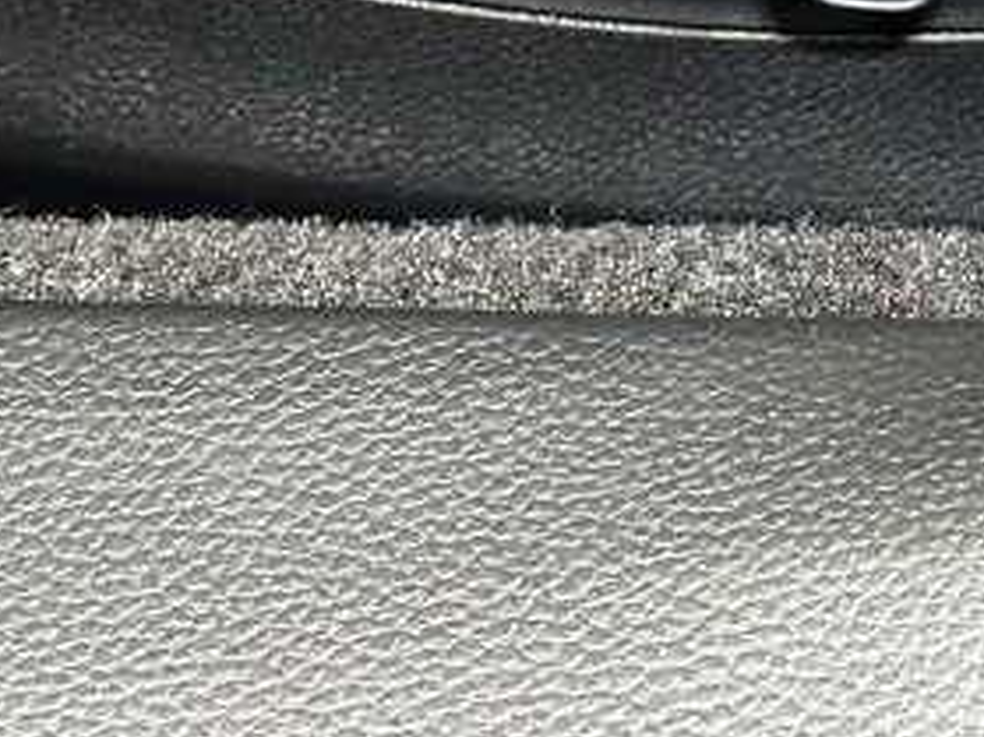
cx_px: 649
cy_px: -501
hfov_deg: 11.2
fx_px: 5001
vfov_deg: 8.2
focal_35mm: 176
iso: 640
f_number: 1.78
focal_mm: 6.86
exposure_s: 1/30
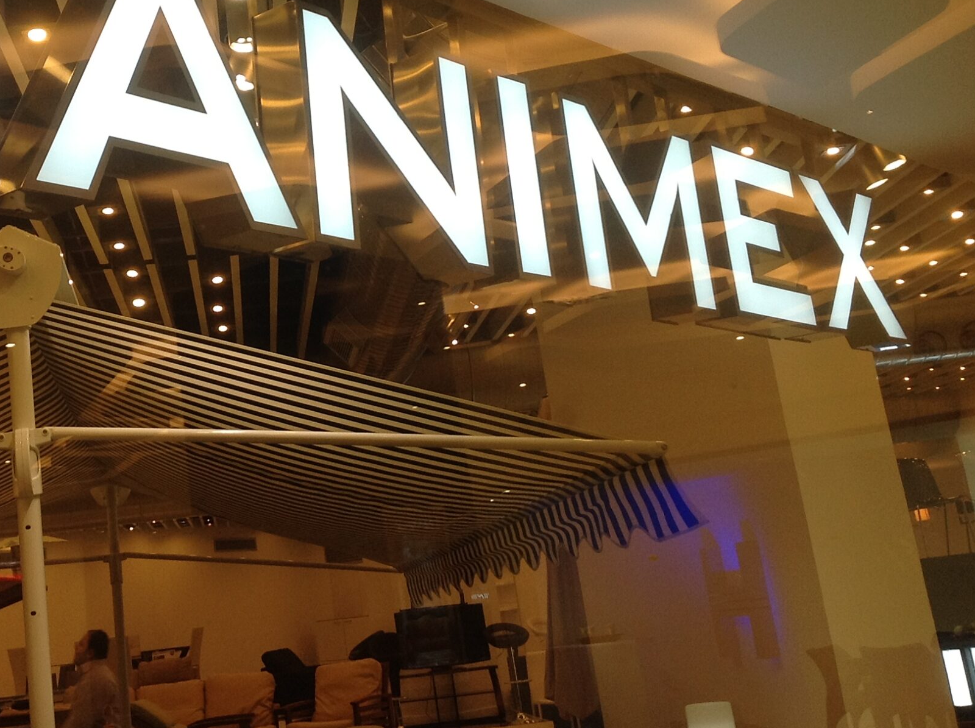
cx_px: 270
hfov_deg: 33.8
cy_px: 174
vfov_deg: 25.7
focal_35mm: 56
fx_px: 1575
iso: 100
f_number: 2.4
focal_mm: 4.28
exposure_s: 1/60
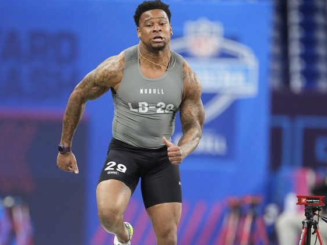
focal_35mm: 702
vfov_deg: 2.1
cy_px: 177
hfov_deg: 2.8
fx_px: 6633
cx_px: 102
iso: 4000
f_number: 2.8
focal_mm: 400
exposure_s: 1/2000
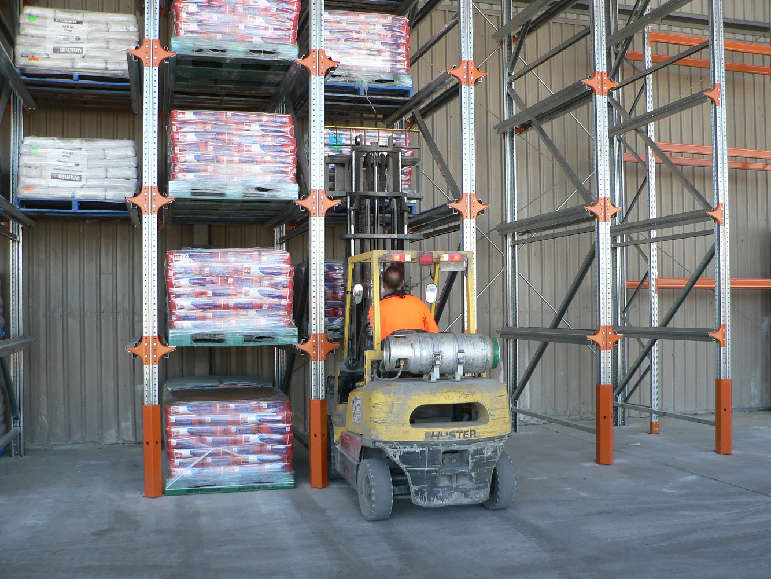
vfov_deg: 39.7
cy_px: 290
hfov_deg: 51.4
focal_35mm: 36
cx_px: 386
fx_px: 802
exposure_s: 1/100
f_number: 2.8
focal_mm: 6
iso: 80
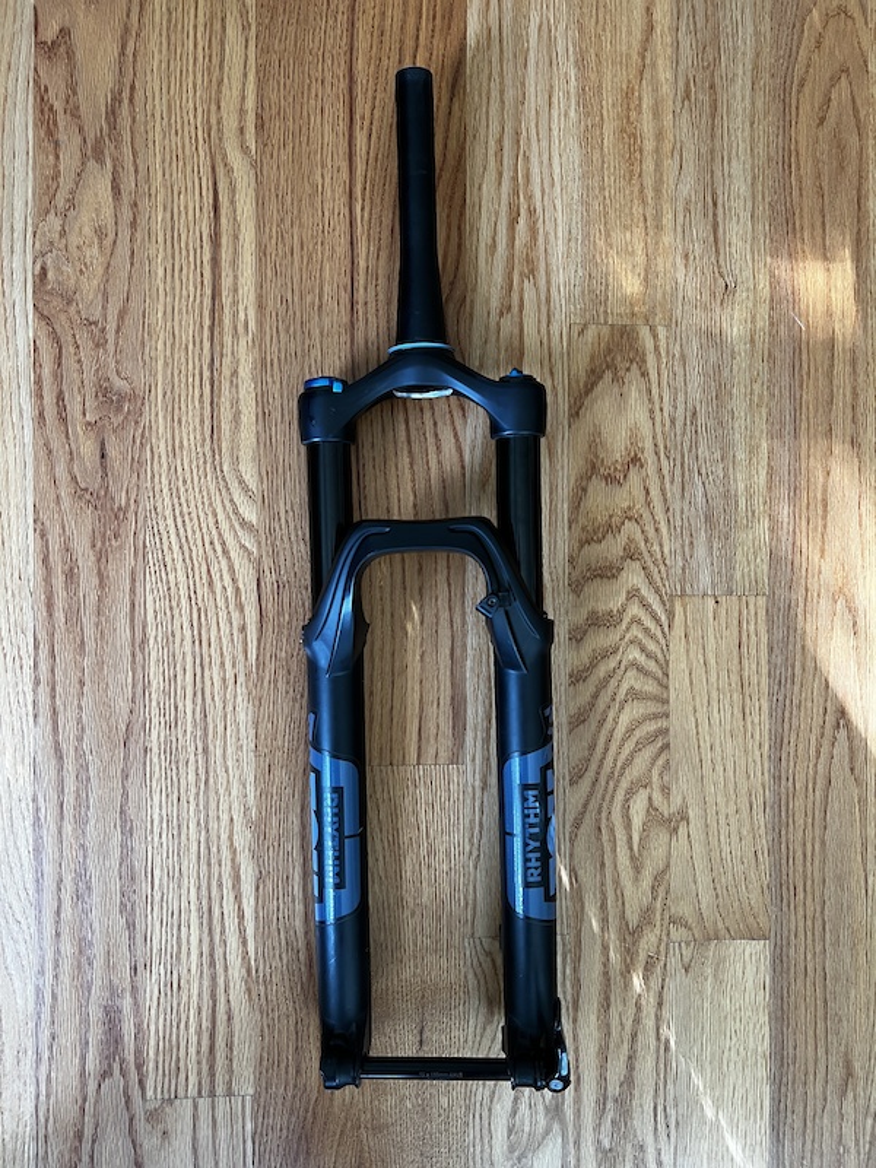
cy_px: 584
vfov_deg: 67.3
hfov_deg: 53.1
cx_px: 438
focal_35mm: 26
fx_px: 877
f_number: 1.5
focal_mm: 5.7
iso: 200
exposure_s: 1/60
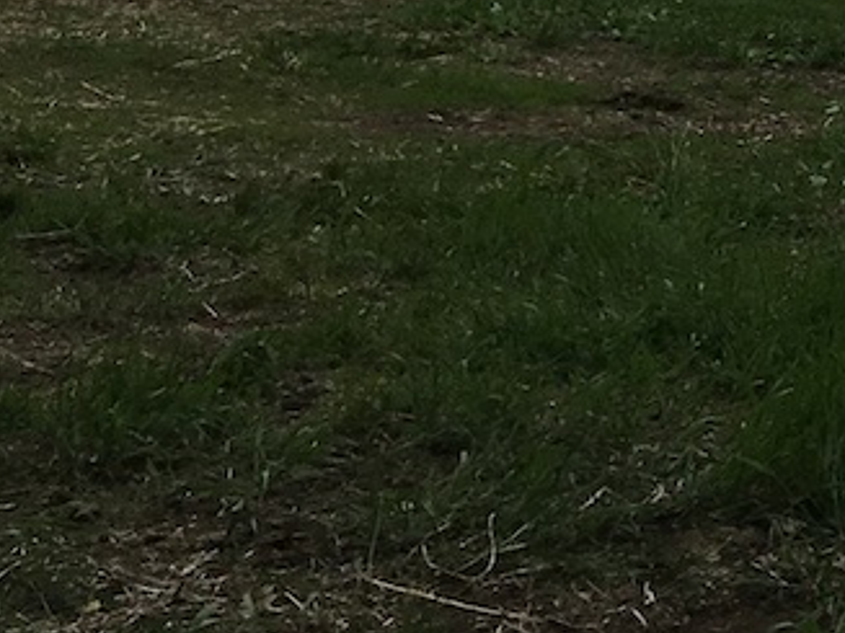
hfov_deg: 12.5
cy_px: -490
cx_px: 1824
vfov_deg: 10.5
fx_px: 3245
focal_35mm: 133
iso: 25
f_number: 2.2
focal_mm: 4.15
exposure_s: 1/1570
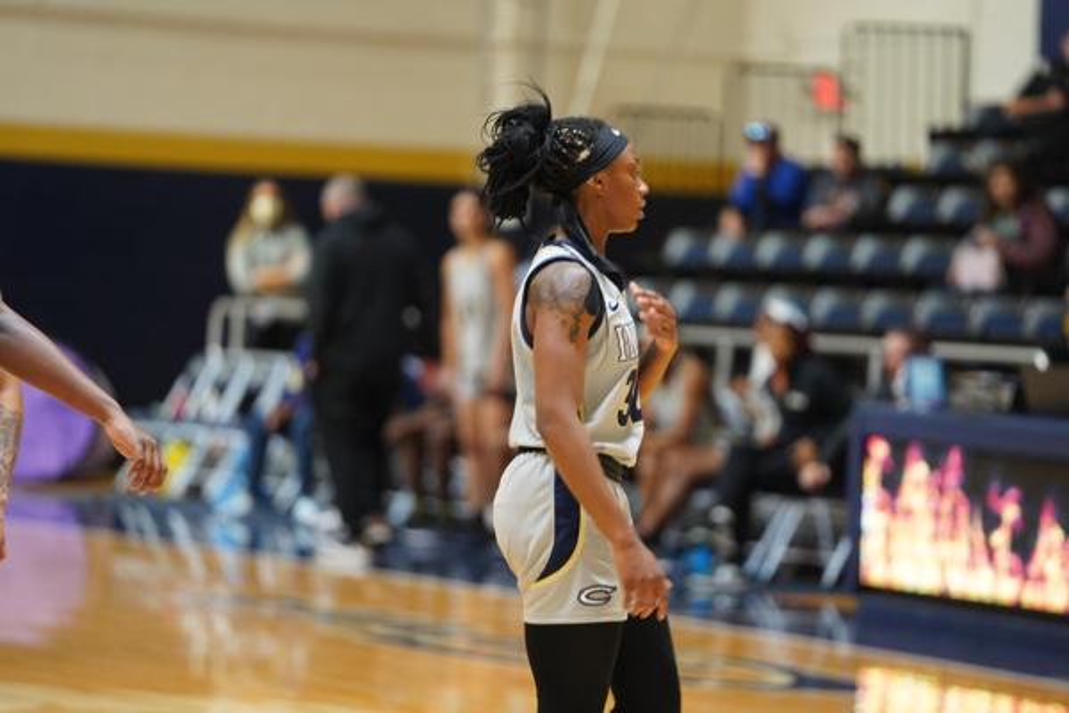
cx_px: 534
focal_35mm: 198
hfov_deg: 10.4
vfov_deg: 6.9
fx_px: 5879
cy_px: 356
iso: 2500
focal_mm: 198
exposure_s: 1/200
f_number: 2.8
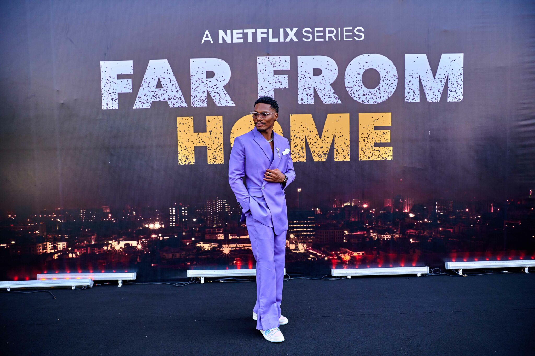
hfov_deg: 62.0
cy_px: 178
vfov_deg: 43.6
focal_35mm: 30
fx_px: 446
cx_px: 268
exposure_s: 1/1000
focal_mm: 30
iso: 400
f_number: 3.5
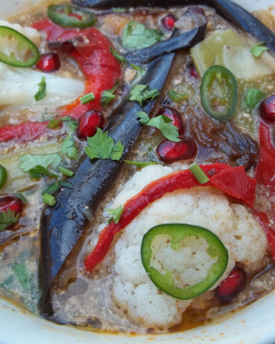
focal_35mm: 35
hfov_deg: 42.2
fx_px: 356
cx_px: 136
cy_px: 161
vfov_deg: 51.5
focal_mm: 5.9
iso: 64
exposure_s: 1/60
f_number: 3.3
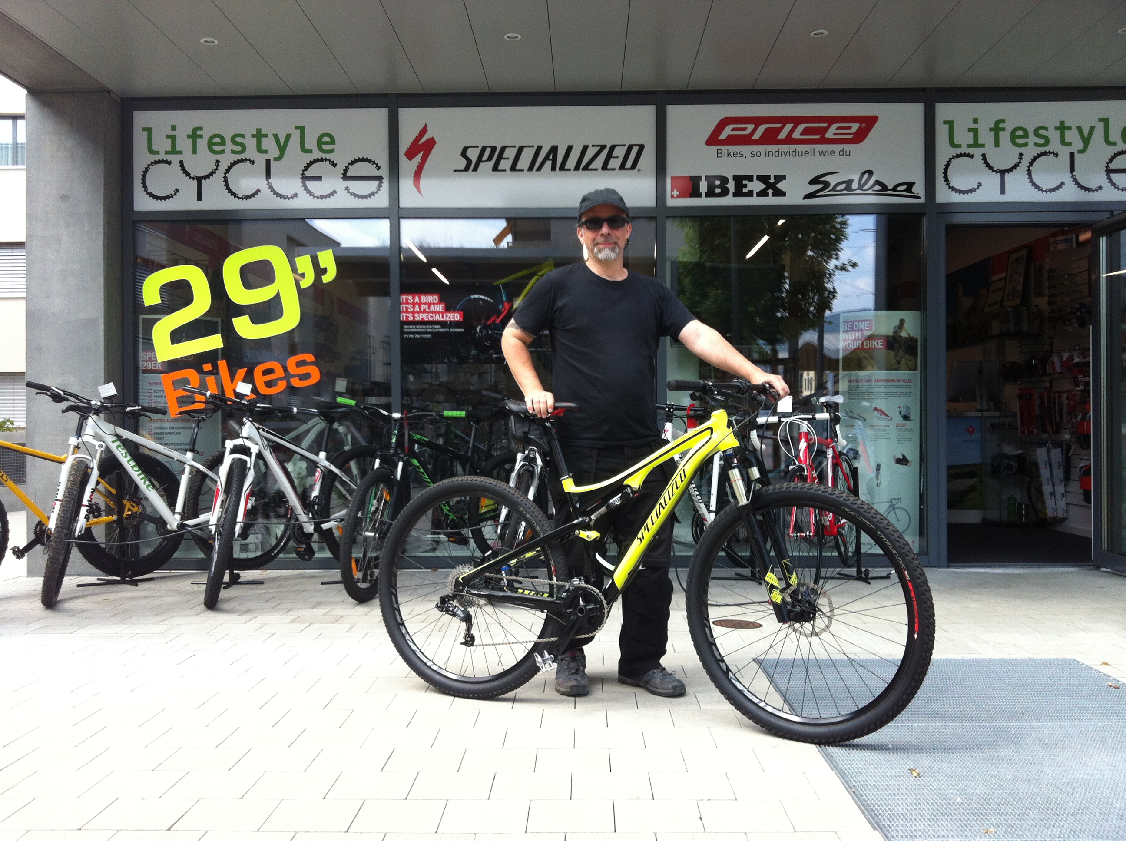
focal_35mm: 35
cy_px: 420
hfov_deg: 52.7
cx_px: 563
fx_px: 1137
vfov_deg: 40.6
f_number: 2.8
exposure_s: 1/296
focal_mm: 3.85
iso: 80
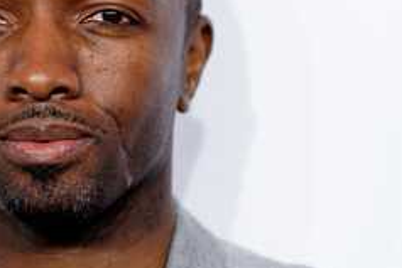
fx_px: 2894
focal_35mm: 259
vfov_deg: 5.3
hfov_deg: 7.9
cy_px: 83
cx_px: 62
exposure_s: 1/100
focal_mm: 110
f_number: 2.8
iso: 400
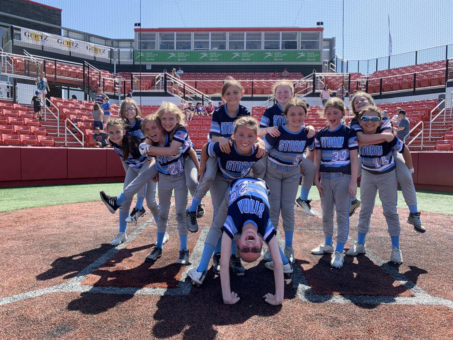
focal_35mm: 26
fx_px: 340
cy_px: 170
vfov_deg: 53.1
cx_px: 226
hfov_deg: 67.3
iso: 25
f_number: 1.8
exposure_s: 1/692
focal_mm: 4.25
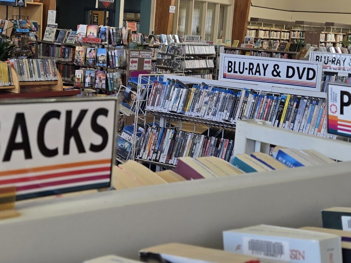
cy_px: 102
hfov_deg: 31.2
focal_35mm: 62
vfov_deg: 23.6
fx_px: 629
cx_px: 166
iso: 25
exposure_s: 1/125
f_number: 1.8
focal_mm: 5.4
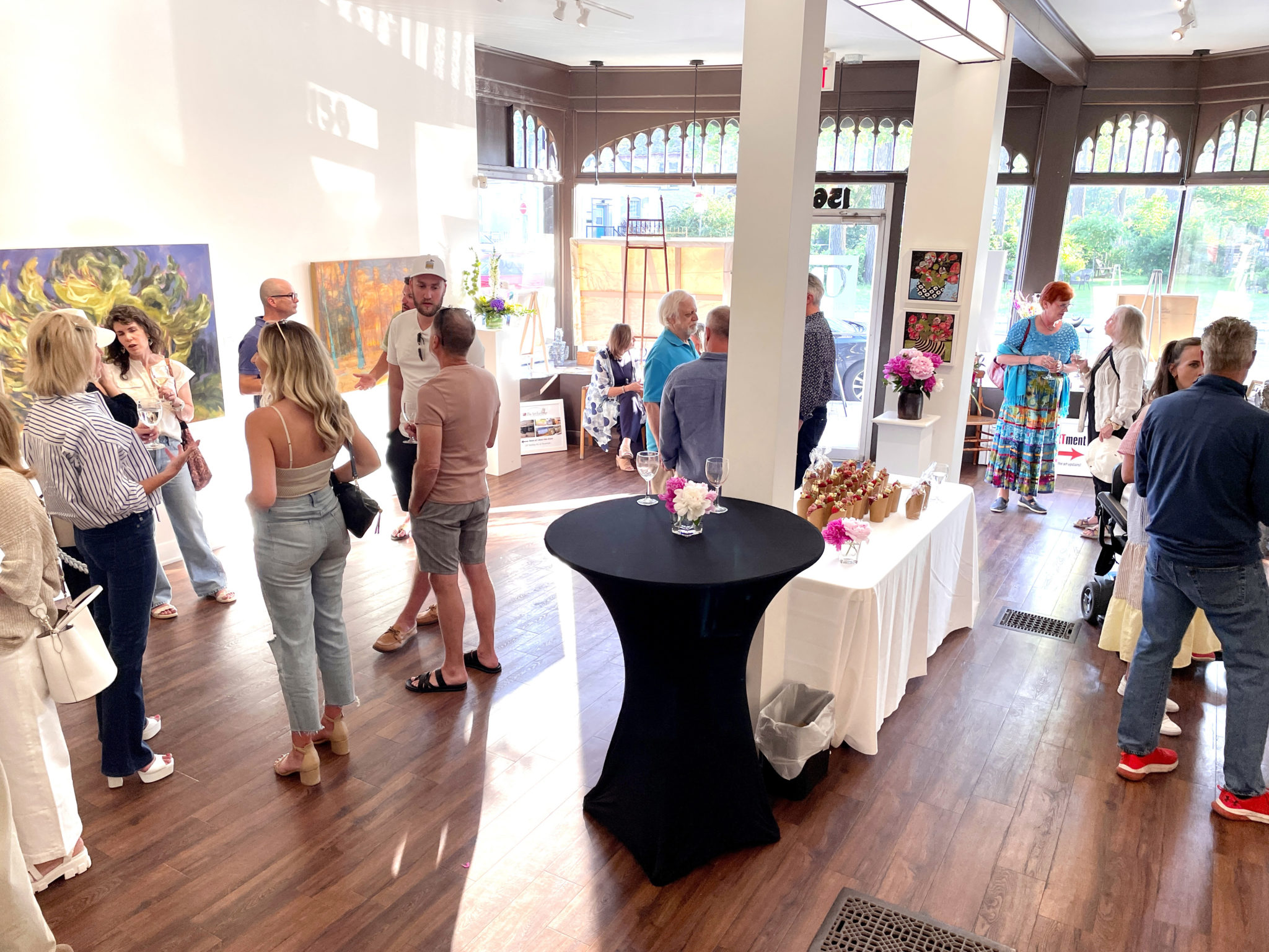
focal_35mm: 26
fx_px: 953
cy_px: 476
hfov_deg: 67.3
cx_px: 634
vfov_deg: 53.1
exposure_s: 1/120
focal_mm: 4.2
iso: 64
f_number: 1.6
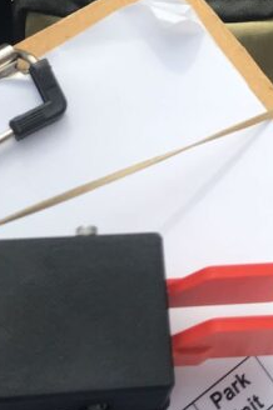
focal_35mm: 91
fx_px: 1037
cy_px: -144
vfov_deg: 20.2
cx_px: 165
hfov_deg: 15.0
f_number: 1.8
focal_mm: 3.99
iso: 20
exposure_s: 1/638
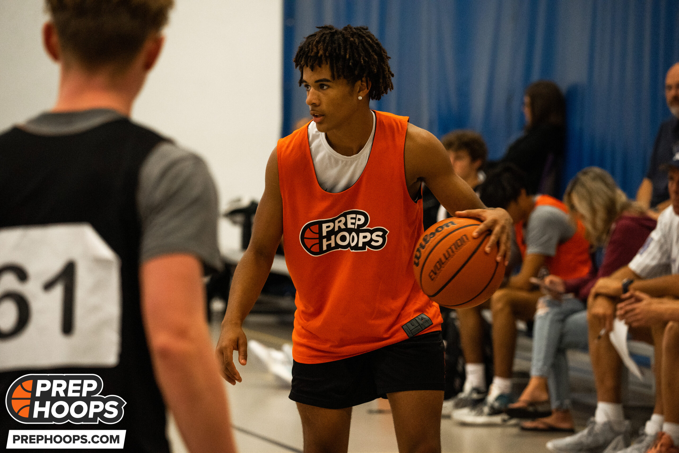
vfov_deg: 6.5
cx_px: 340
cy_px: 226
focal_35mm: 212
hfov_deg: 9.7
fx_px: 4006
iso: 6400
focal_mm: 212.4
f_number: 5.6
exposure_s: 1/320
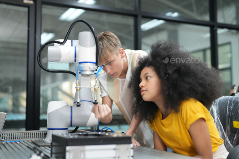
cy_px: 80
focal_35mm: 50
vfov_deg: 27.0
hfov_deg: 39.6
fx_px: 332
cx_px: 120
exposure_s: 1/193
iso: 1000
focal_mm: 50
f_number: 1.8
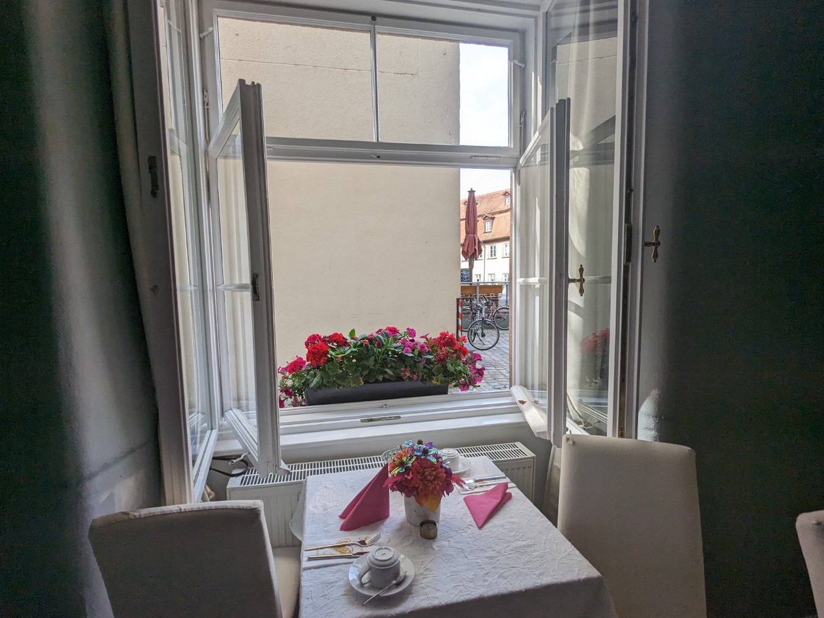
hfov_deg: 91.0
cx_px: 403
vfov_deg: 74.7
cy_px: 319
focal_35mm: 17
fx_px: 405
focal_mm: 2.35
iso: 51
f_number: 2.2
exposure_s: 1/411
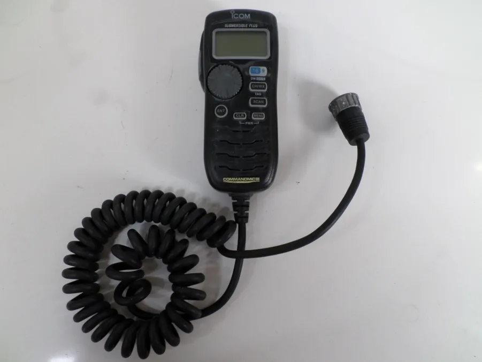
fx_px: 348
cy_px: 181
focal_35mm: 25
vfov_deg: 54.9
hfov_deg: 69.4
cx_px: 241
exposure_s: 1/45
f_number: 2.5
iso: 80
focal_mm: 4.5
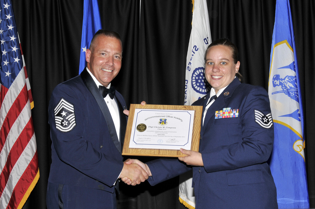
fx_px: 459
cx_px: 158
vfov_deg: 25.7
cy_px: 104
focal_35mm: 52
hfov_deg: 37.9
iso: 200
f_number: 11
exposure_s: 1/60
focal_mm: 35
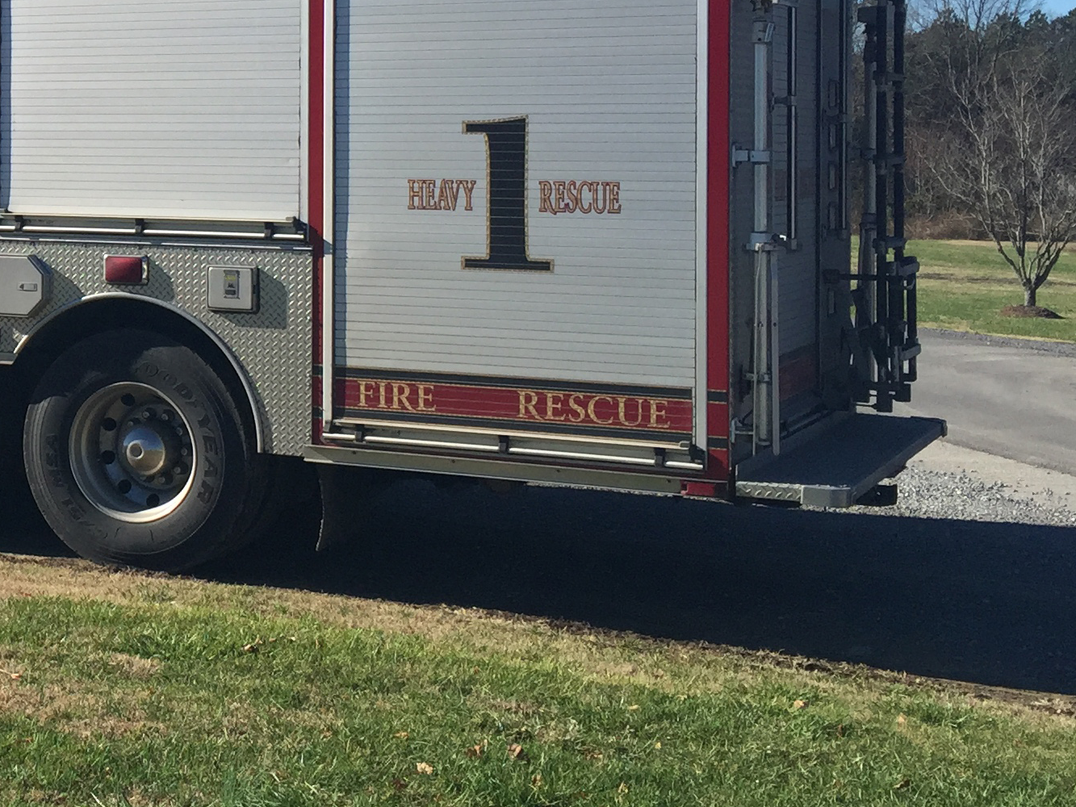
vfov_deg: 20.4
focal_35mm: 71
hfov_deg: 25.0
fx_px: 2207
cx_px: -176
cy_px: 134
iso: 32
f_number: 2.2
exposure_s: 1/1980
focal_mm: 4.15
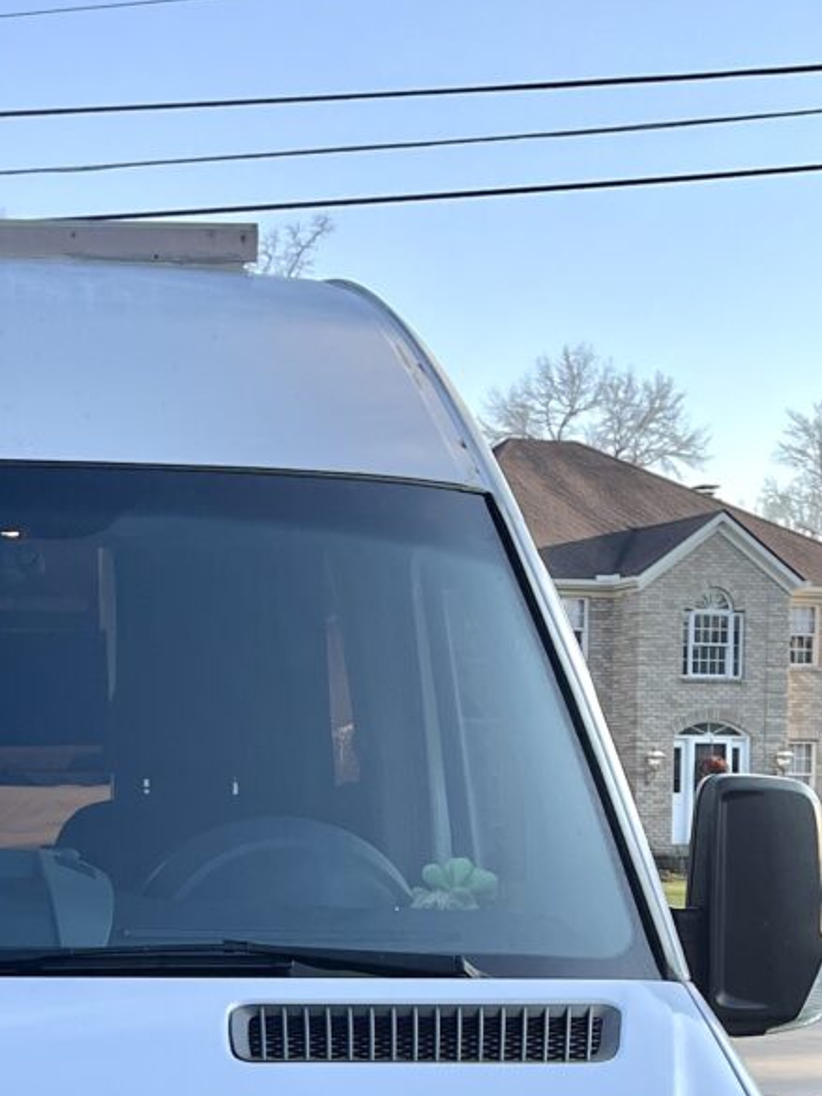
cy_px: 1041
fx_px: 2627
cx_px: -82
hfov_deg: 17.2
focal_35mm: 83
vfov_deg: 22.8
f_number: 1.6
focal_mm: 5.1
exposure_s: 1/1309
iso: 50
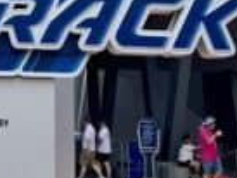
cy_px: -86
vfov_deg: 12.6
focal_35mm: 112
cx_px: 9
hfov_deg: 17.2
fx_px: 767
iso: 80
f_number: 1.78
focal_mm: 6.76
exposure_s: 1/7092
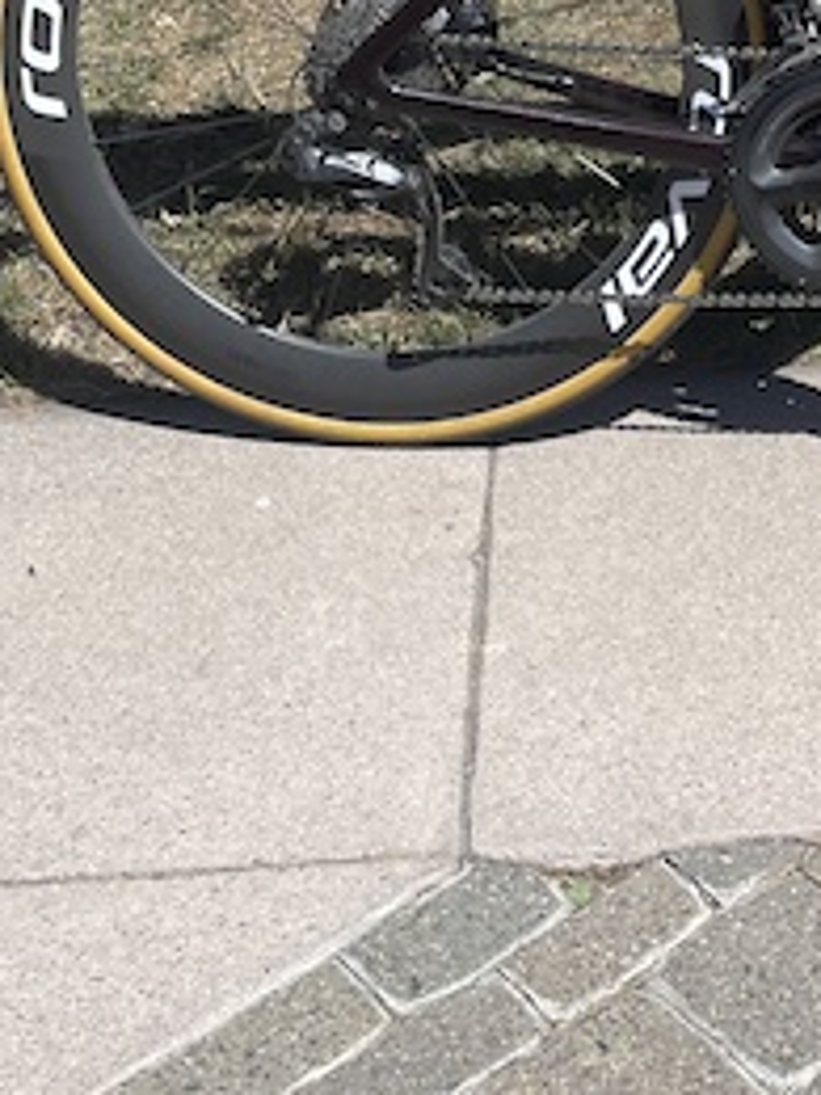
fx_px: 2530
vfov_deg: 22.1
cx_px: 977
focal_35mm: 80
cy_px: -295
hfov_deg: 17.6
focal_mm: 4.2
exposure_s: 1/3040
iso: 32
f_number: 1.6
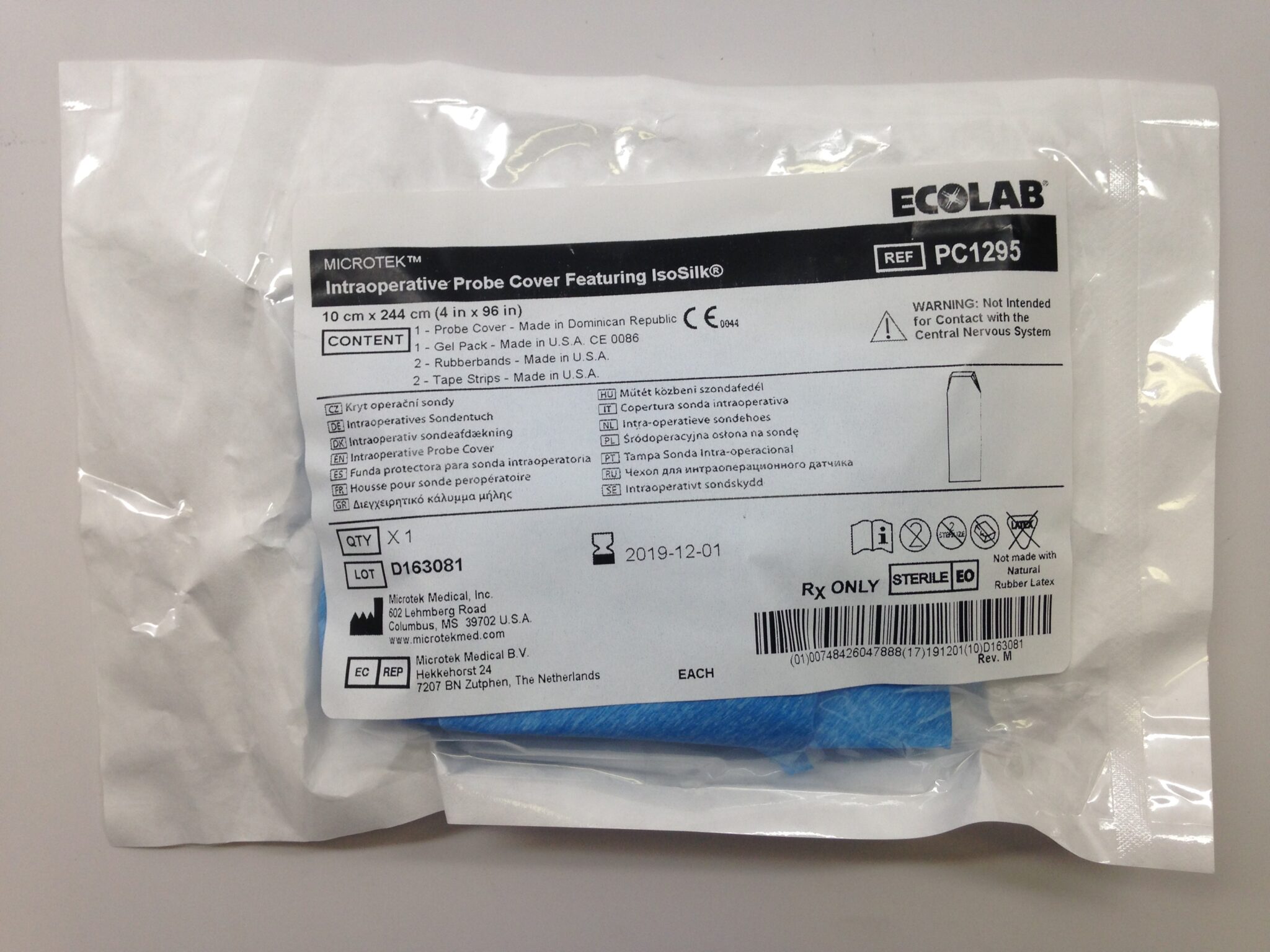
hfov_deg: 55.4
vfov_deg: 42.9
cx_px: 635
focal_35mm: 33
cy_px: 476
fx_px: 1211
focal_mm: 4.12
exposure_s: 1/60
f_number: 2.4
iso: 50
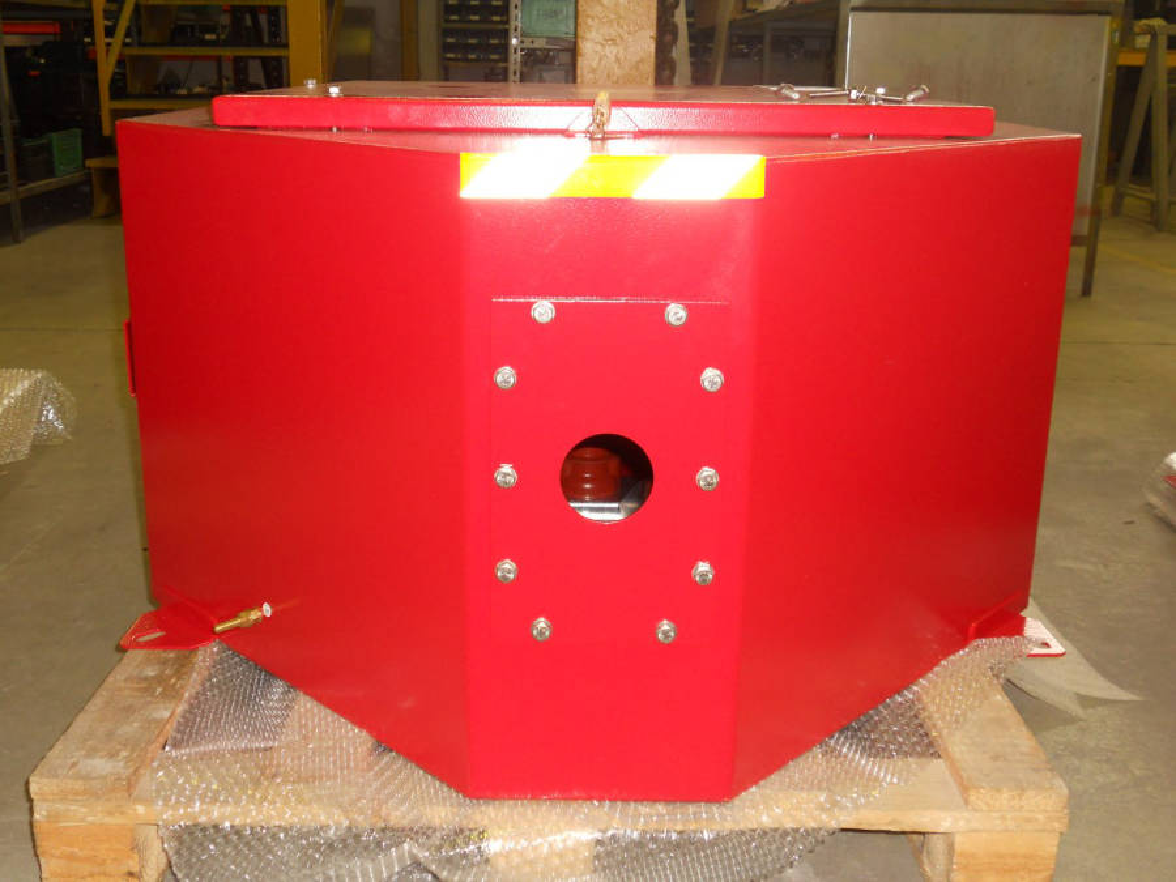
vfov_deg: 37.7
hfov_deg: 49.0
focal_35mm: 38
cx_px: 588
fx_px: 1291
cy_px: 441
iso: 200
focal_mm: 6.9
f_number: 3.9
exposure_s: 1/30
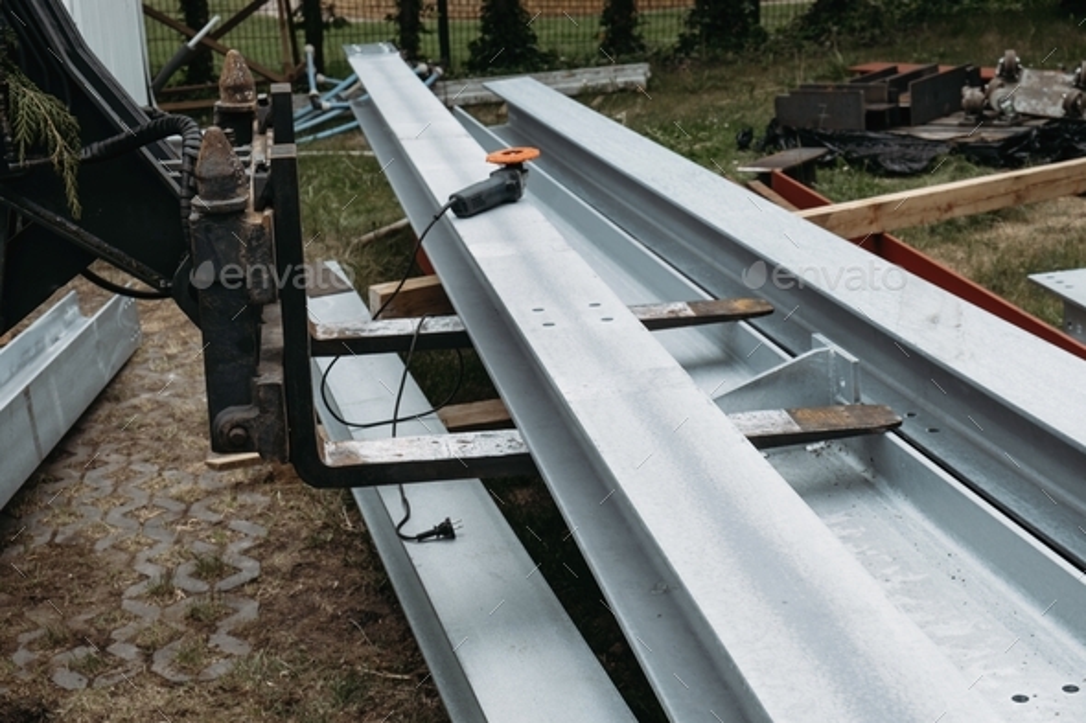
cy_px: 362
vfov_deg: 25.0
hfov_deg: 36.9
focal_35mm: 54
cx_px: 543
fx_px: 1628
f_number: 6.4
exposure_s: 1/320
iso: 250
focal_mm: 35.8
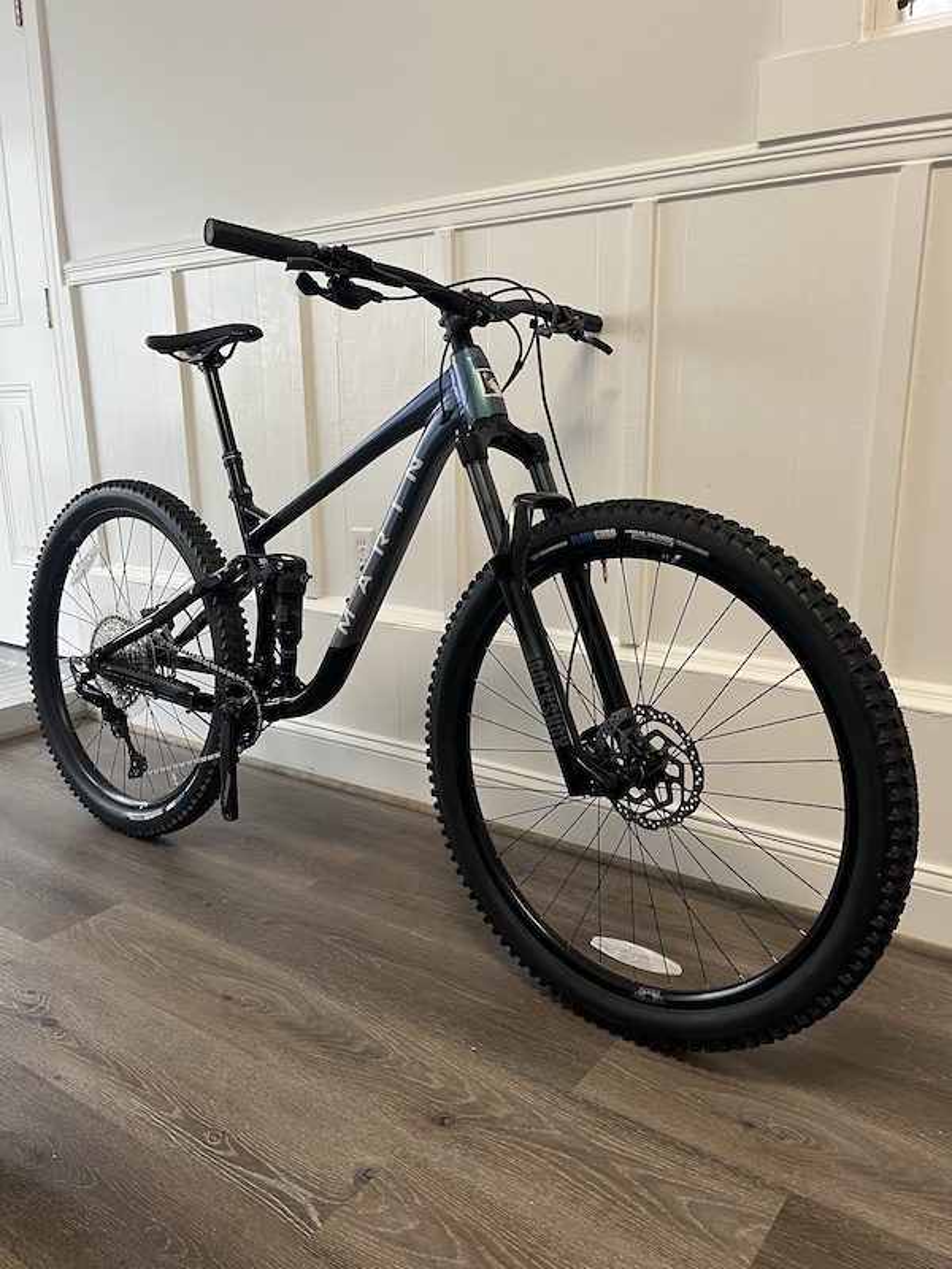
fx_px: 953
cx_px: 476
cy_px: 634
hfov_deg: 53.1
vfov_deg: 67.3
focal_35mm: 26
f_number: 1.6
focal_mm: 5.1
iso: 125
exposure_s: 1/65
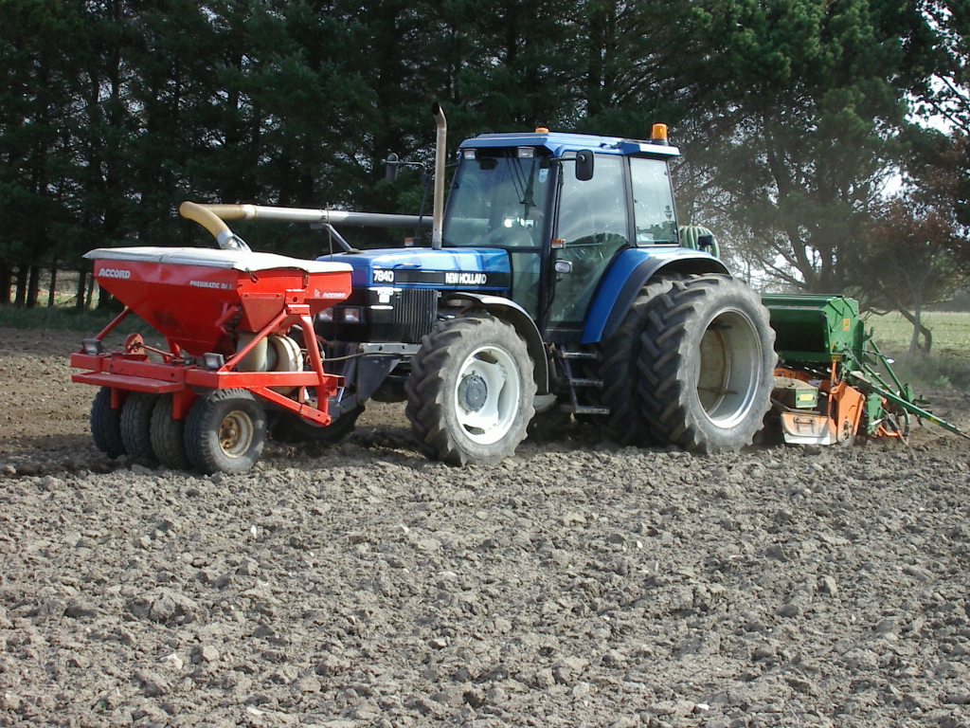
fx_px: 2130
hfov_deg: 25.7
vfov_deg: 19.4
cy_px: 364
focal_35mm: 76
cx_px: 485
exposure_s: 1/80
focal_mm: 11.5
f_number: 6.9
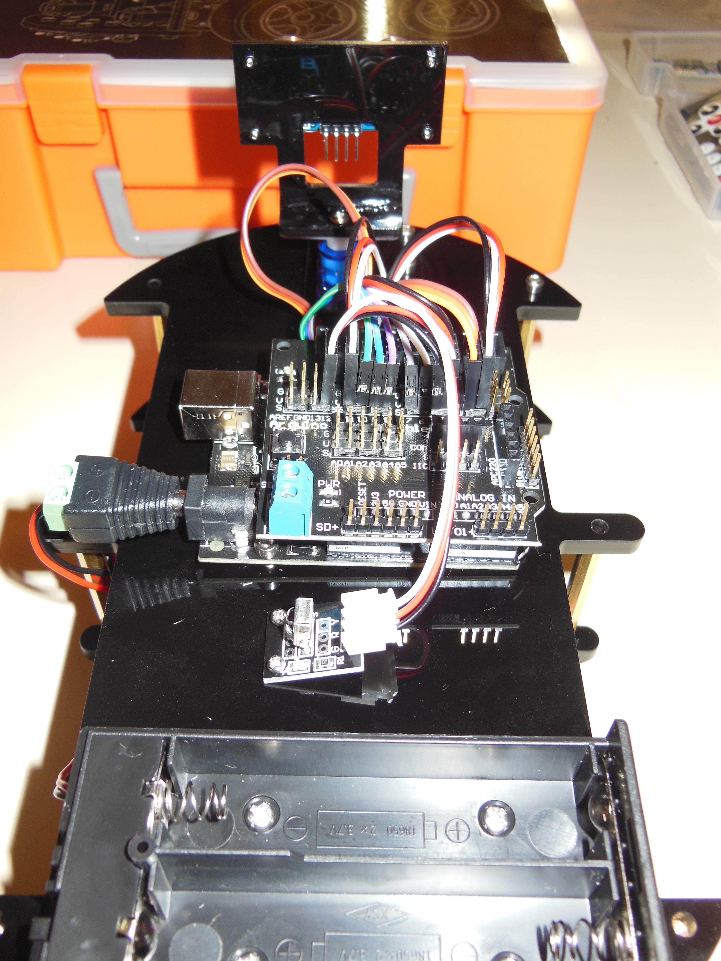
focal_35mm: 34
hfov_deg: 41.8
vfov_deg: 54.0
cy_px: 480
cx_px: 360
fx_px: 944
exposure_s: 1/30
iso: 125
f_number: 3.9
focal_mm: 6
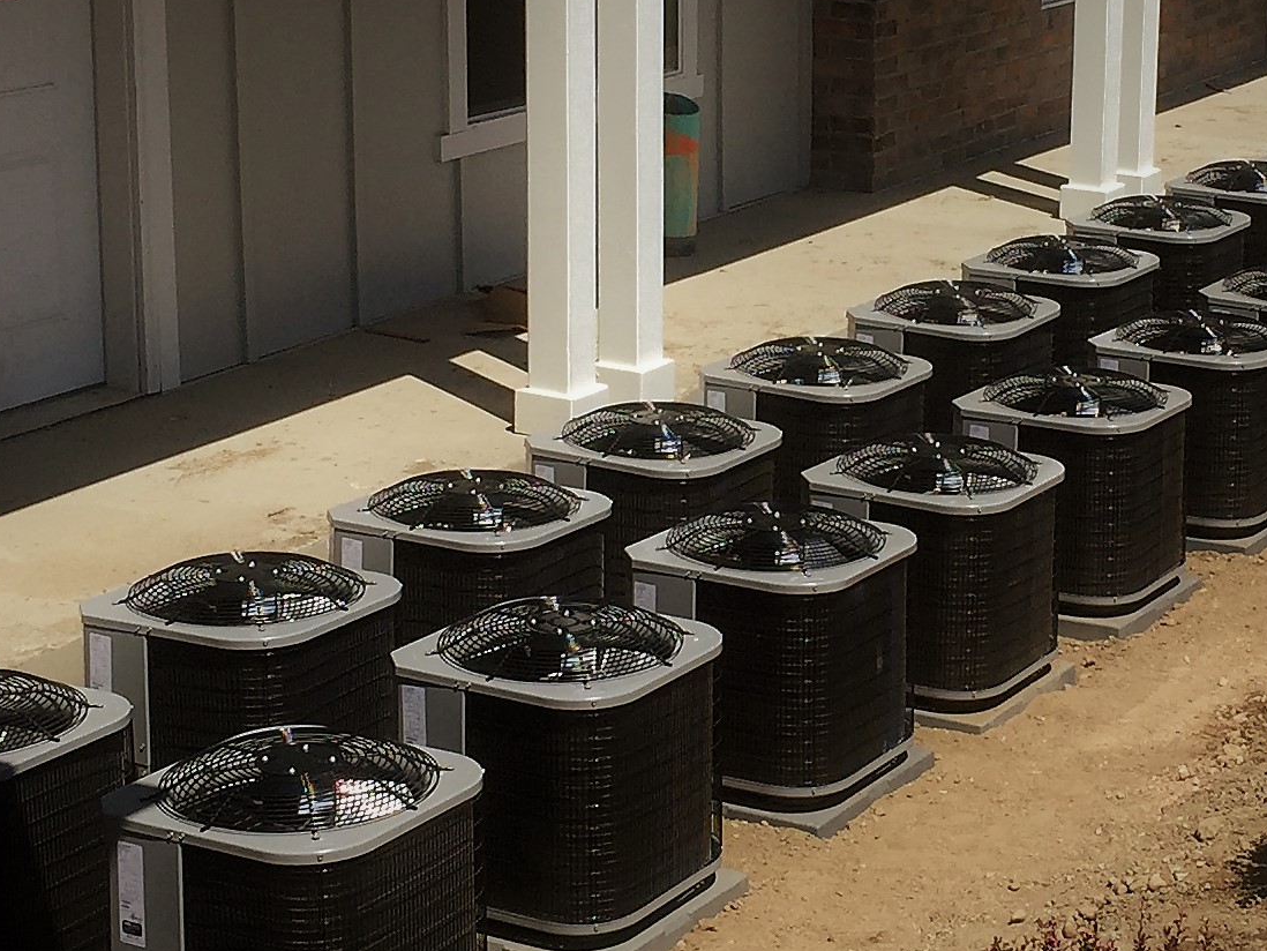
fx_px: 1538
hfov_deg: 44.8
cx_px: 647
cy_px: 564
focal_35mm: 42
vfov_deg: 34.3
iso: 32
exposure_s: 1/3049
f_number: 2.2
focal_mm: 4.15
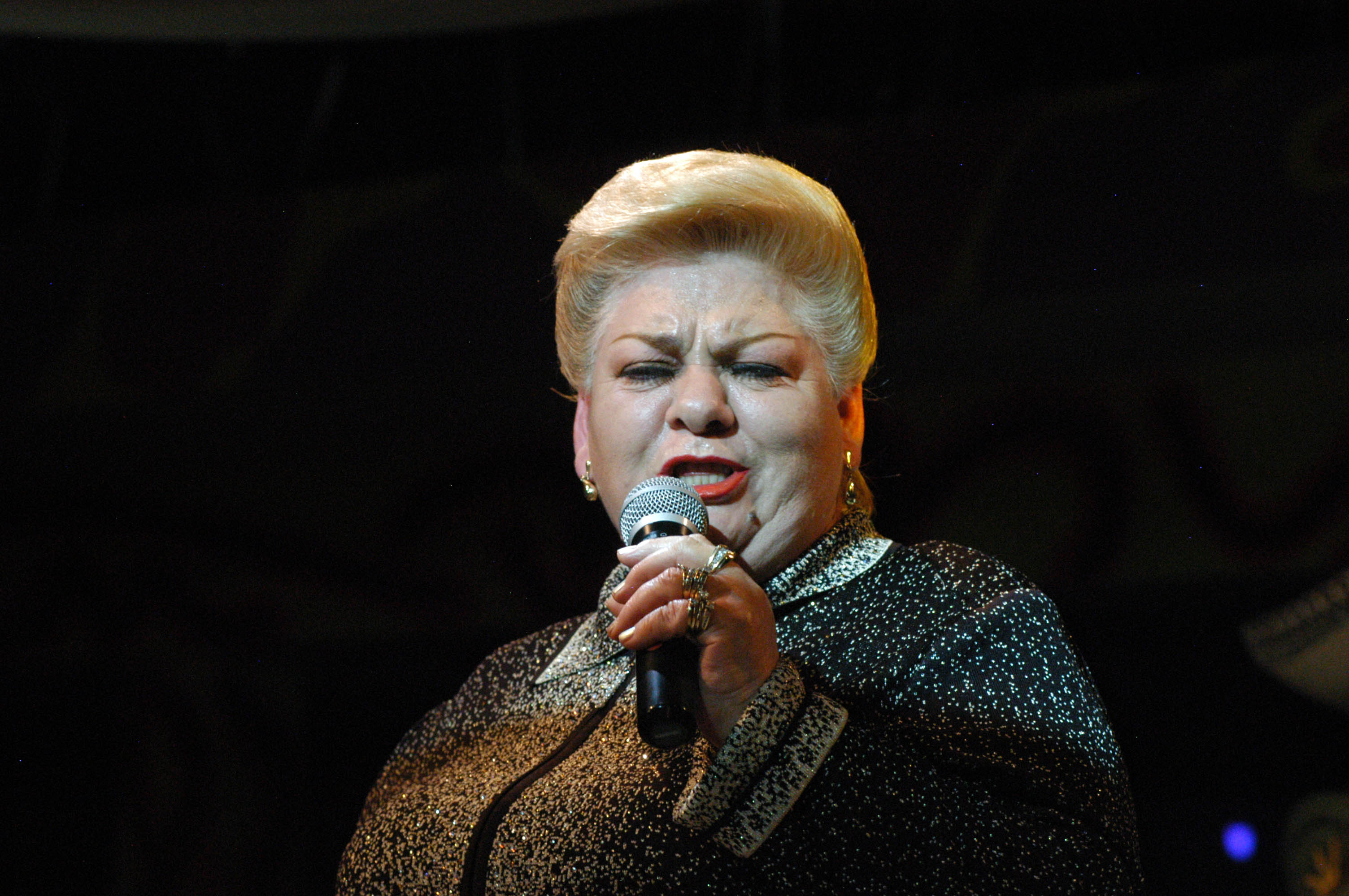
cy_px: 448
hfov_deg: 13.7
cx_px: 674
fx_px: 5616
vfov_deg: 9.1
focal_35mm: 150
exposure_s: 1/125
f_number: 5.6
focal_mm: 100
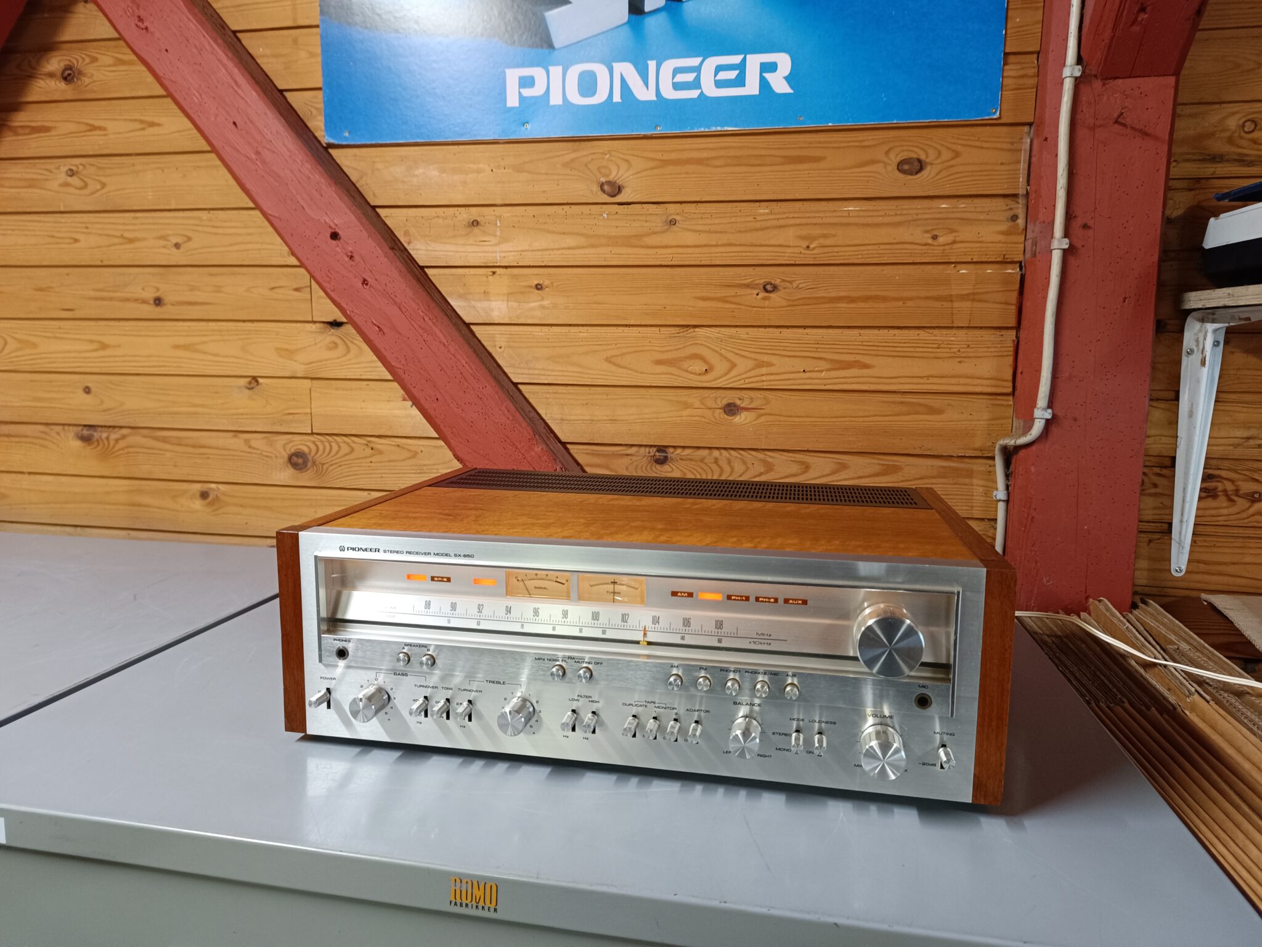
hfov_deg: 71.6
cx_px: 631
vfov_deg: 56.8
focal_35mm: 24
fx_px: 875
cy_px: 474
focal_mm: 5.59
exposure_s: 1/25
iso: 639
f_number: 1.88
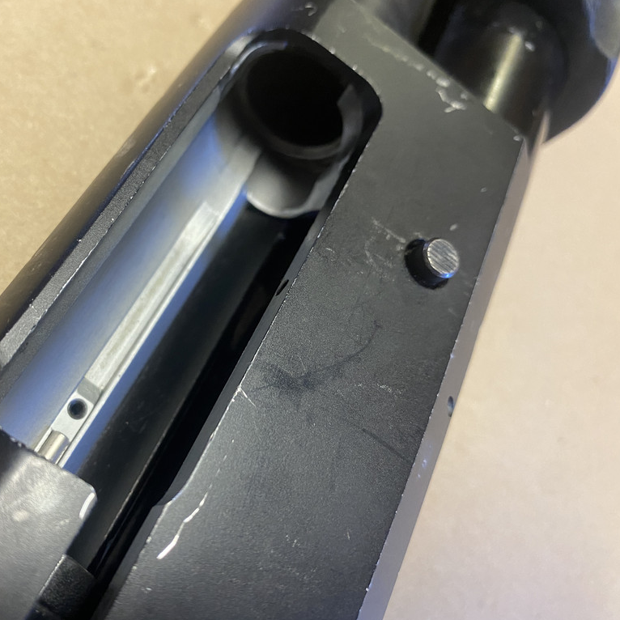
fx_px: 648
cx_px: 225
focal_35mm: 32
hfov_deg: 50.5
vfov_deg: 51.1
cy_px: 320
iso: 320
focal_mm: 4.25
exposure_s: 1/60
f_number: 1.8
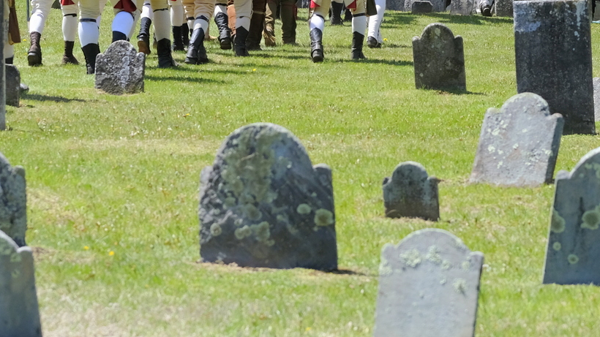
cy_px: -23
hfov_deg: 12.0
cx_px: 375
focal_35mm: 180
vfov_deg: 6.7
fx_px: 2863
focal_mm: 58.7
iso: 400
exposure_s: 1/2000
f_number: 4
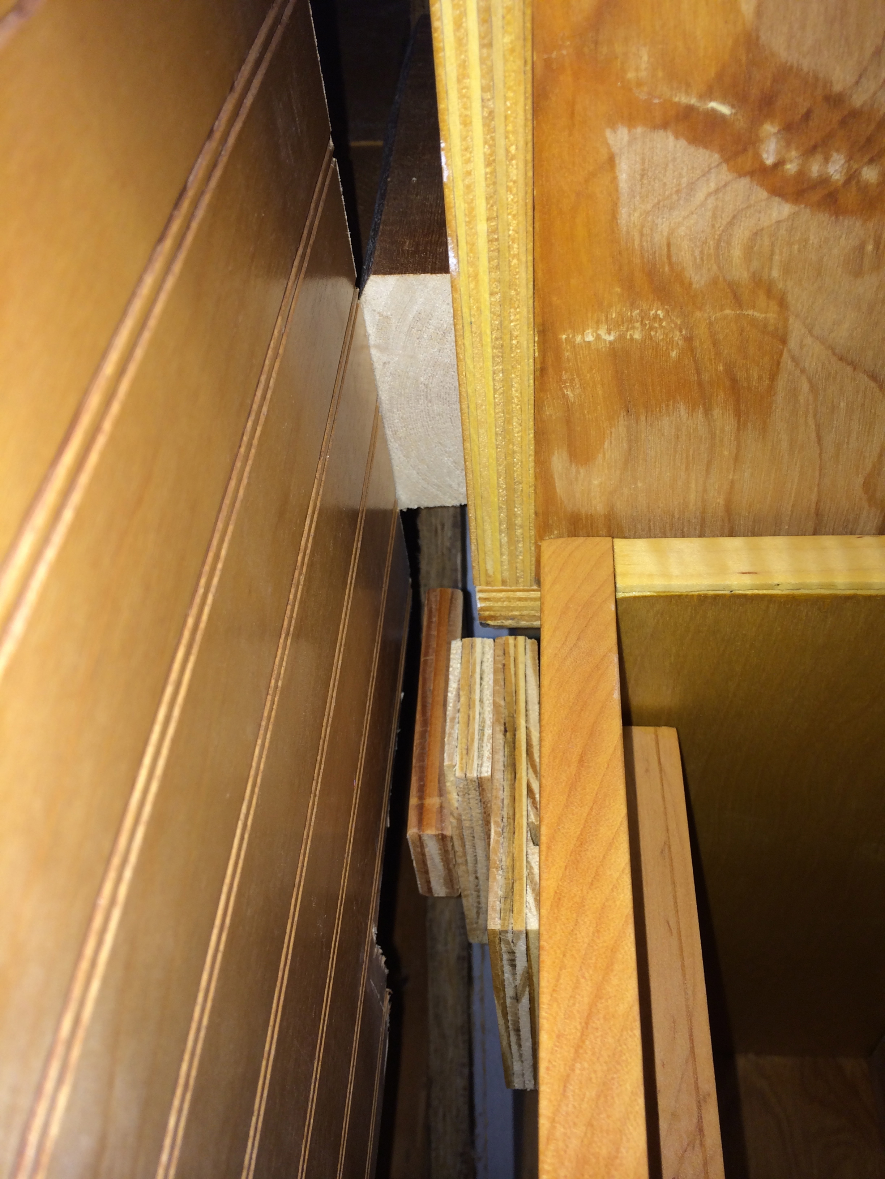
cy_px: 590
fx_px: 1023
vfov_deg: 60.0
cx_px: 442
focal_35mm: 30
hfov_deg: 46.8
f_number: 2.2
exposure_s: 1/73
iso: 32
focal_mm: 4.12
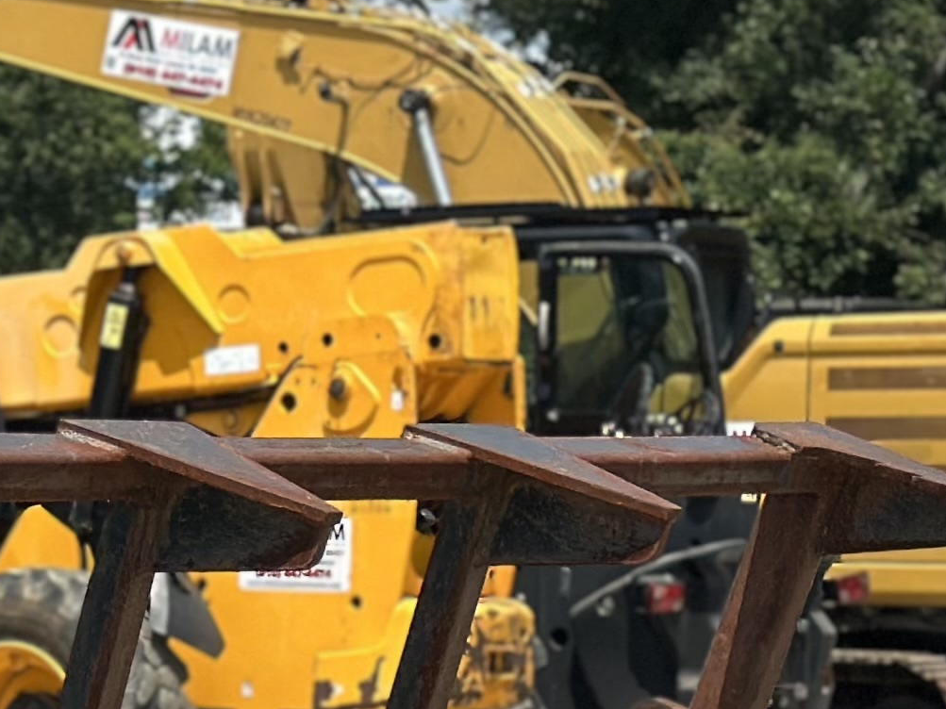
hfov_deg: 9.7
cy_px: 642
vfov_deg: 7.7
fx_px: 5274
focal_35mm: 193
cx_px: -768
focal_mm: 6.86
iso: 80
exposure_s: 1/7092
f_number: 1.78
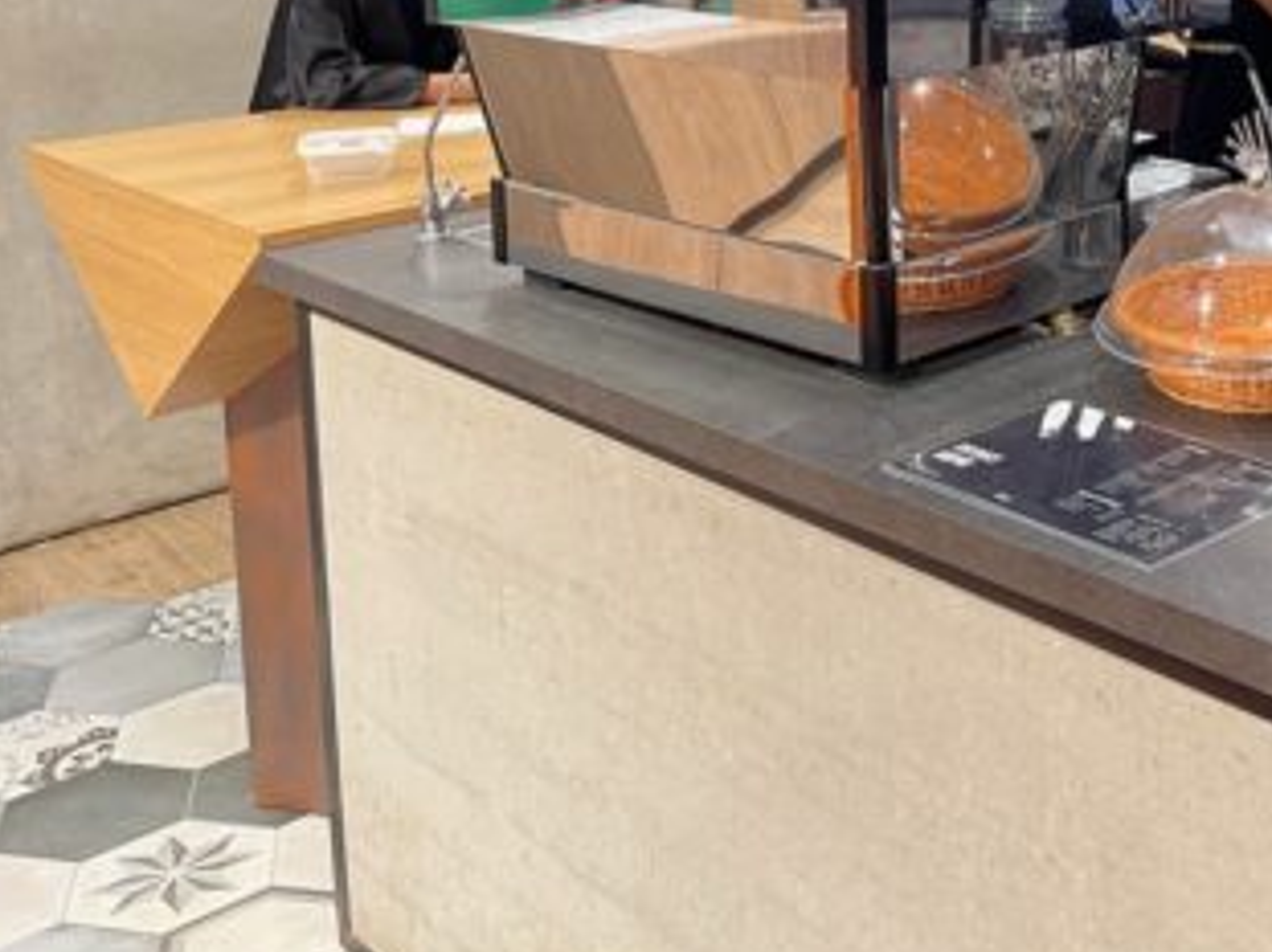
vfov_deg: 27.3
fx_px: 1873
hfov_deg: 35.2
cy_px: 49
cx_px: 1162
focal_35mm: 51
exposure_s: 1/50
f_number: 1.6
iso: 125
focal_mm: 5.1
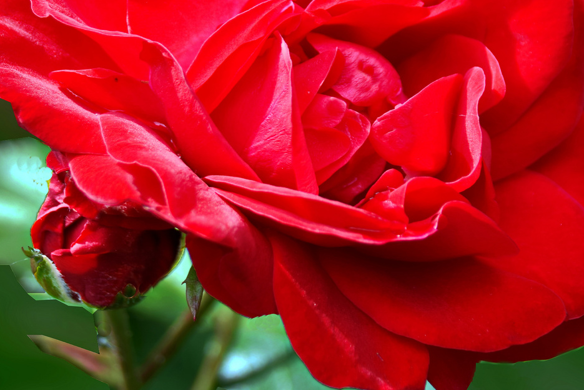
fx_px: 3162
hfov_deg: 10.5
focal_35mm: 195
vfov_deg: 7.1
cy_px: 147
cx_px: 385
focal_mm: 75
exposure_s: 1/200
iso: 100
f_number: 5.3
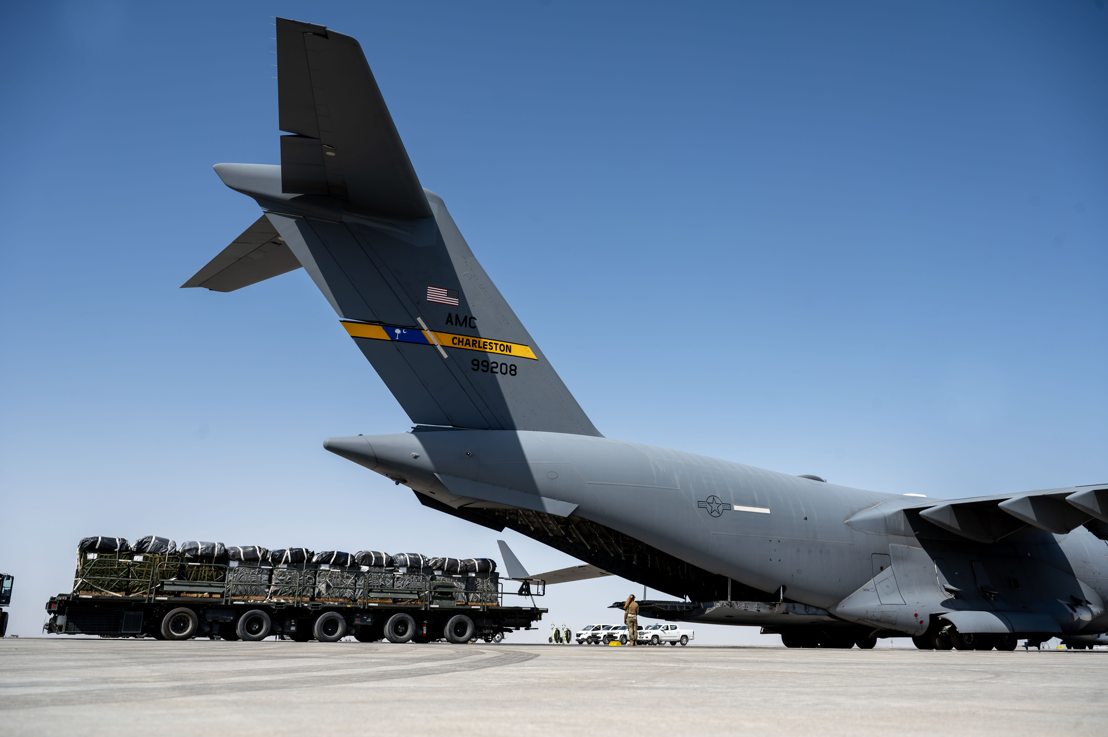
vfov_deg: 44.9
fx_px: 892
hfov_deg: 63.7
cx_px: 554
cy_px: 368
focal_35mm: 29
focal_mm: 29
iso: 100
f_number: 7.1
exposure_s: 1/800
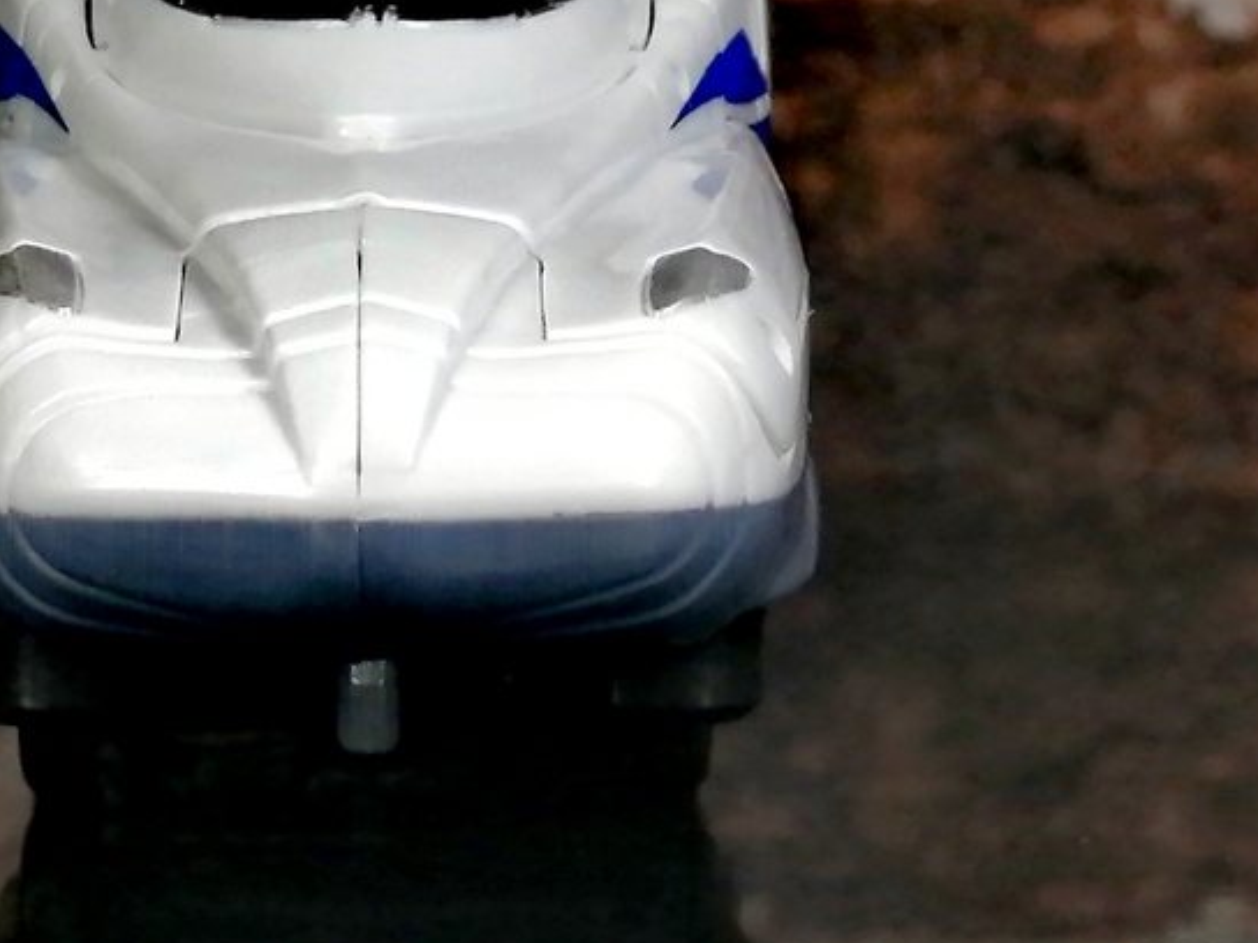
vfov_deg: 9.5
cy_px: 263
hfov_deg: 12.6
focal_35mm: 156
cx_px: 368
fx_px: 5669
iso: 50
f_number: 1.8
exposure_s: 1/212
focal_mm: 3.62
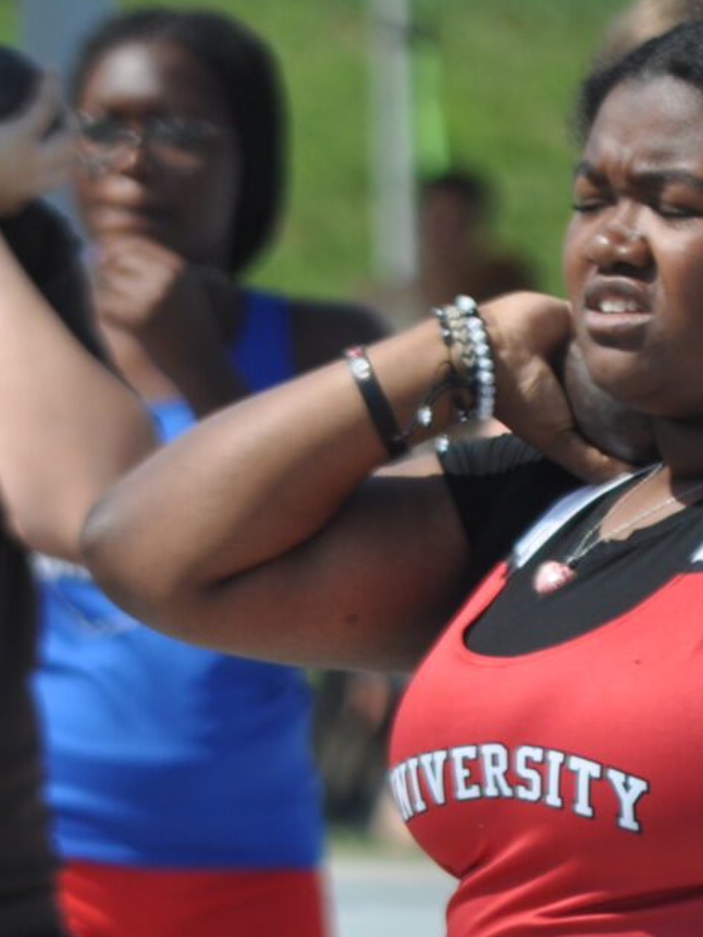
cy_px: 853
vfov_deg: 2.1
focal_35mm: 941
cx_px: 603
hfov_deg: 1.6
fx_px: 25489
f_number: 7.1
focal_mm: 200
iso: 200
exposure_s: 1/800
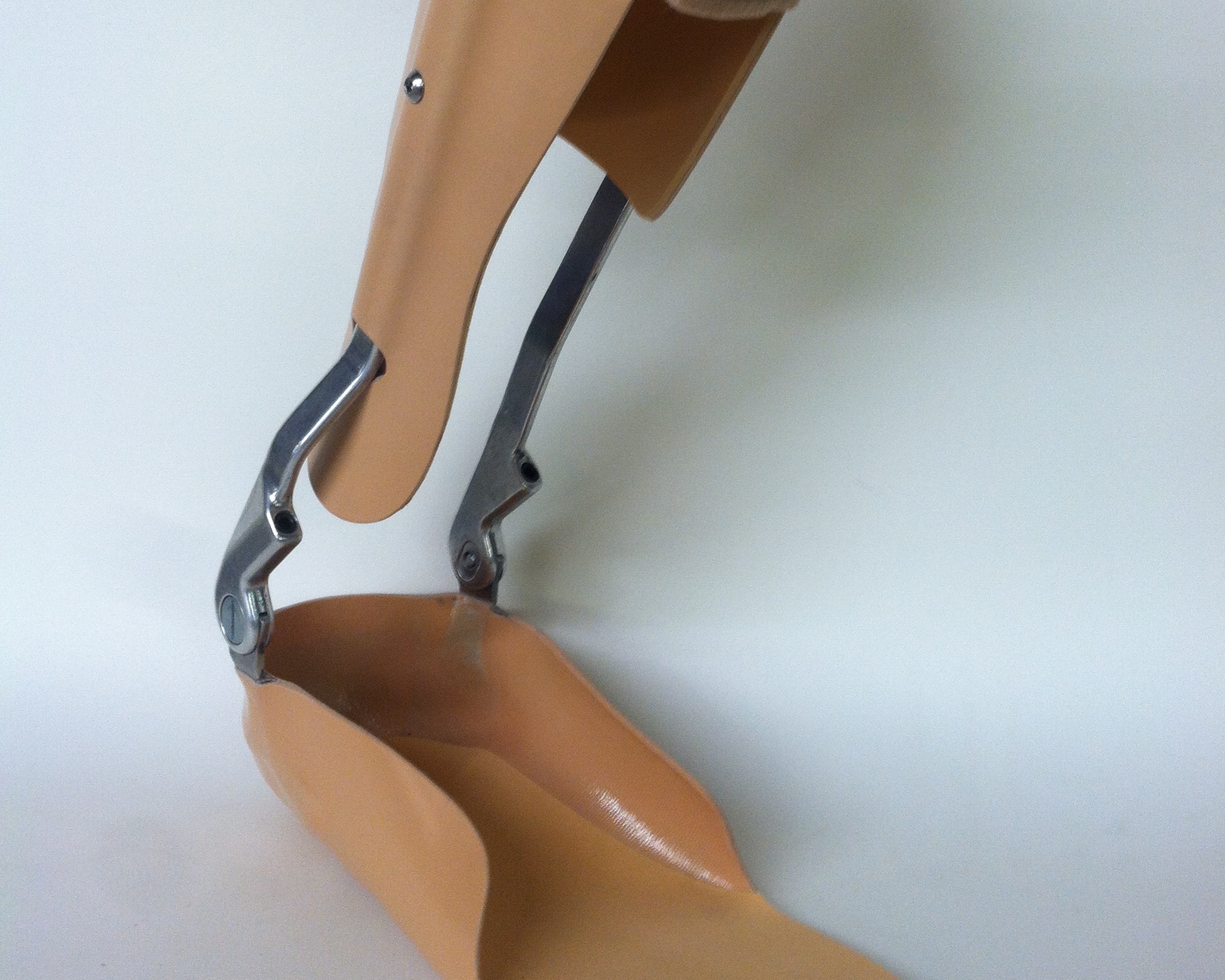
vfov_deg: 32.6
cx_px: 616
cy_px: 358
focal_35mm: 46
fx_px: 1668
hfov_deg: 40.3
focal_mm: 3.85
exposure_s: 1/20
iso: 80
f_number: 2.8
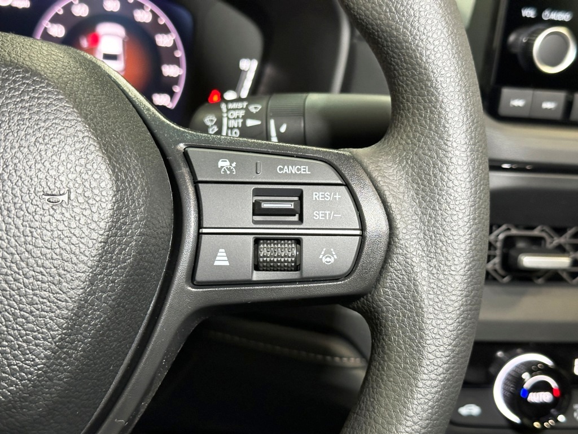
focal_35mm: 48
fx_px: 801
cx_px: 289
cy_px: 217
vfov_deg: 30.3
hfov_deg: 39.7
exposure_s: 1/40
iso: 400
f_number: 1.78
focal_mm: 6.86
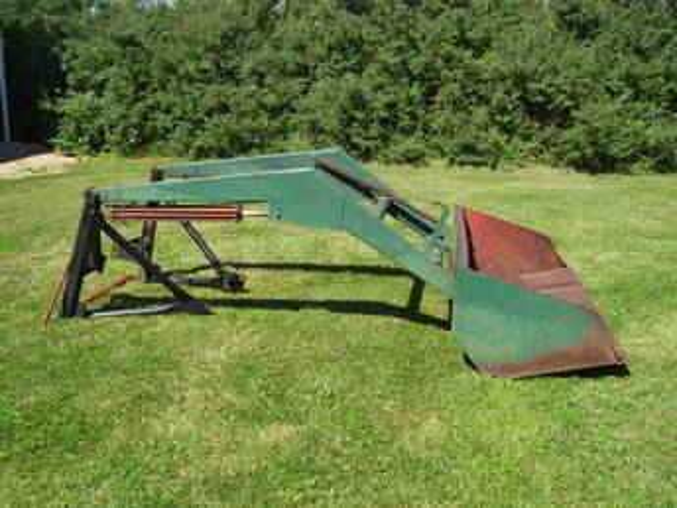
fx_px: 704
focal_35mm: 36
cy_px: 254
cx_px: 338
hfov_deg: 51.4
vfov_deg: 39.7
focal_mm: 6
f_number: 4.8
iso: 80
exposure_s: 1/350
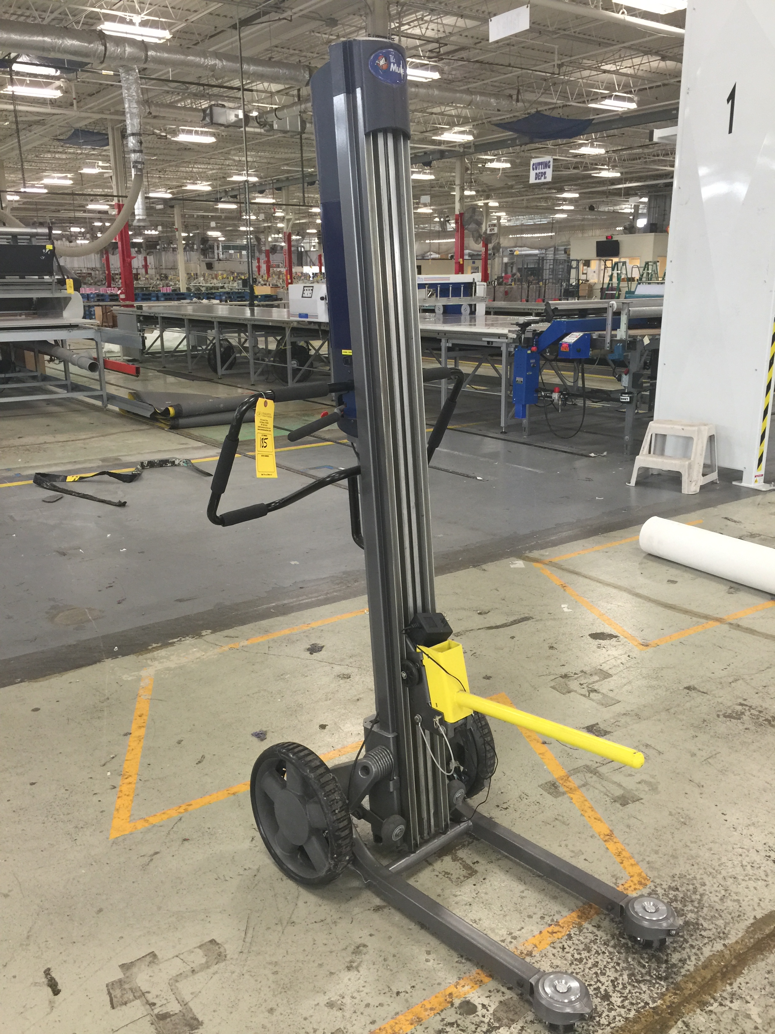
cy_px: 517
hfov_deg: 48.2
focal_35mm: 29
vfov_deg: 61.7
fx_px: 866
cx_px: 388
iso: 64
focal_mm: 4.15
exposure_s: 1/33
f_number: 2.2
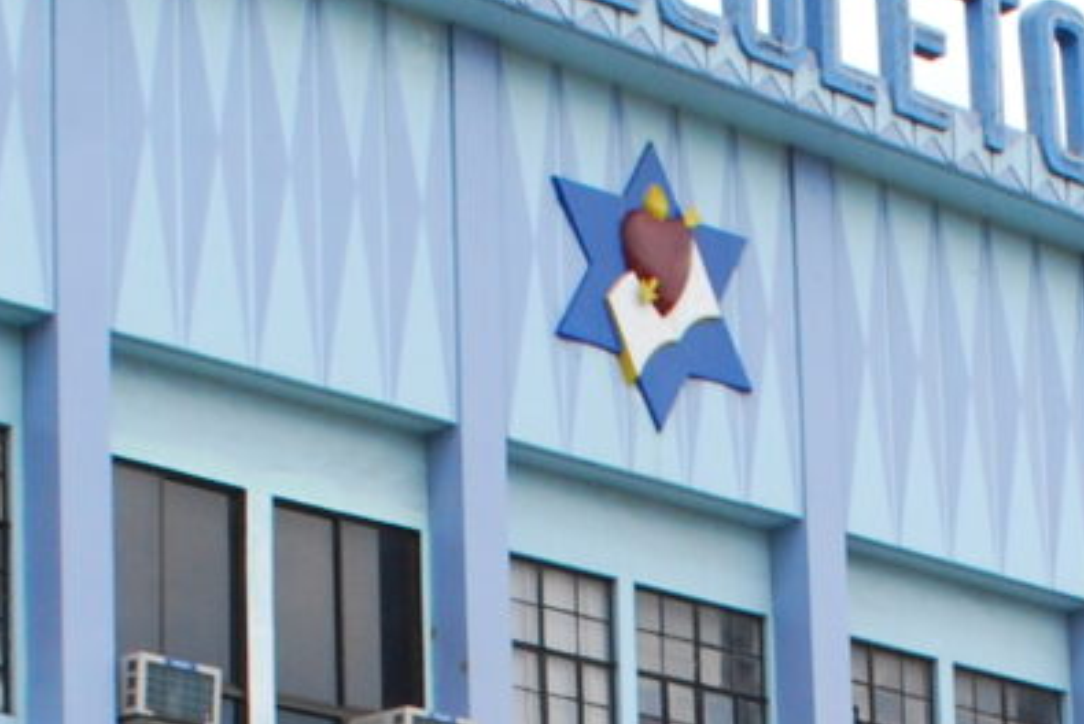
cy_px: 1268
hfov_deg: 14.5
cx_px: 895
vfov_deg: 9.4
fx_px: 4219
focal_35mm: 140
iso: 400
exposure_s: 1/200
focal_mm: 18
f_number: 9
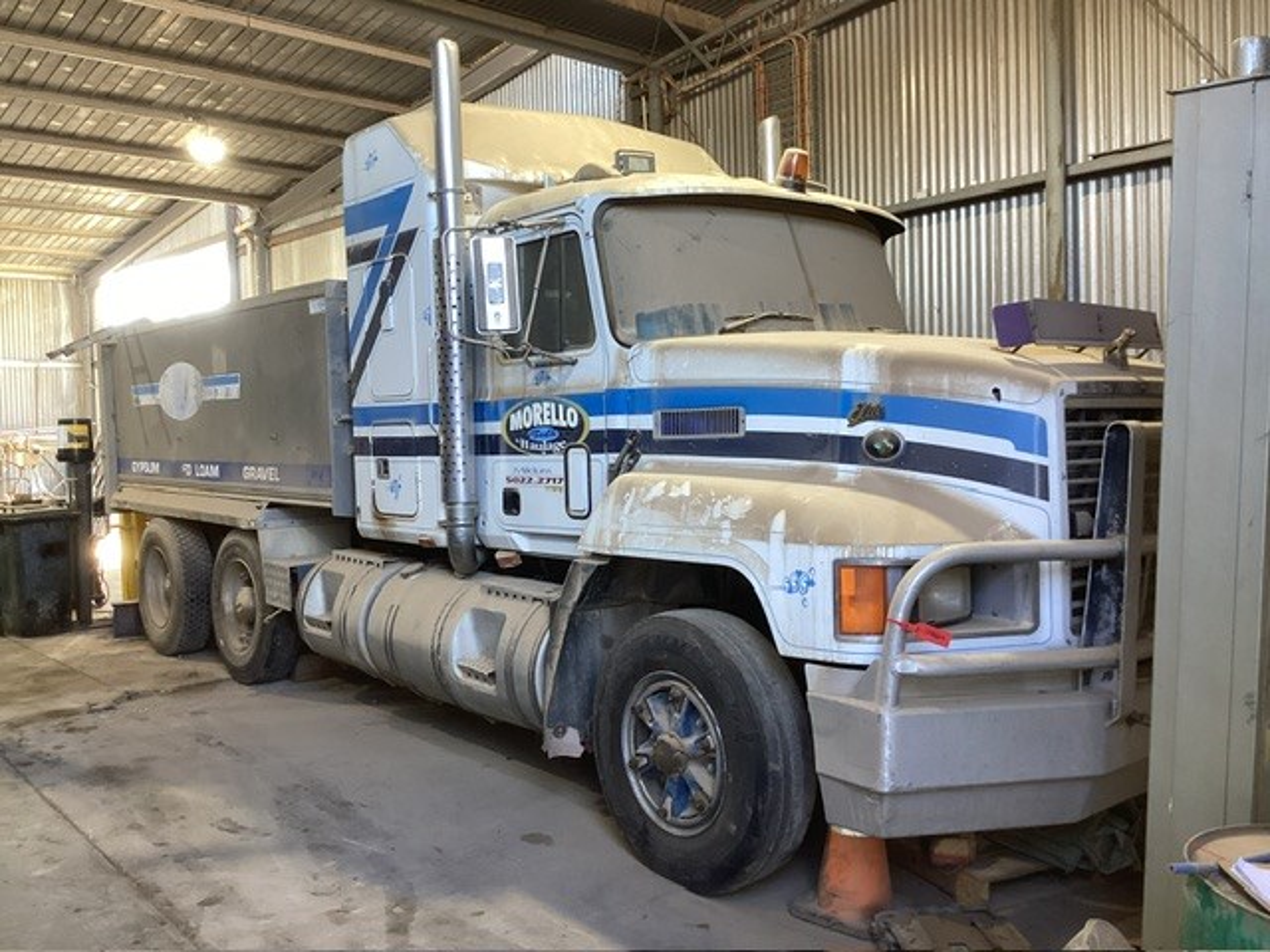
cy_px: 476
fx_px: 1137
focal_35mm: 31
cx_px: 635
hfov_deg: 58.4
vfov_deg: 45.4
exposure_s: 1/50
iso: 100
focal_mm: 3.3
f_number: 2.4
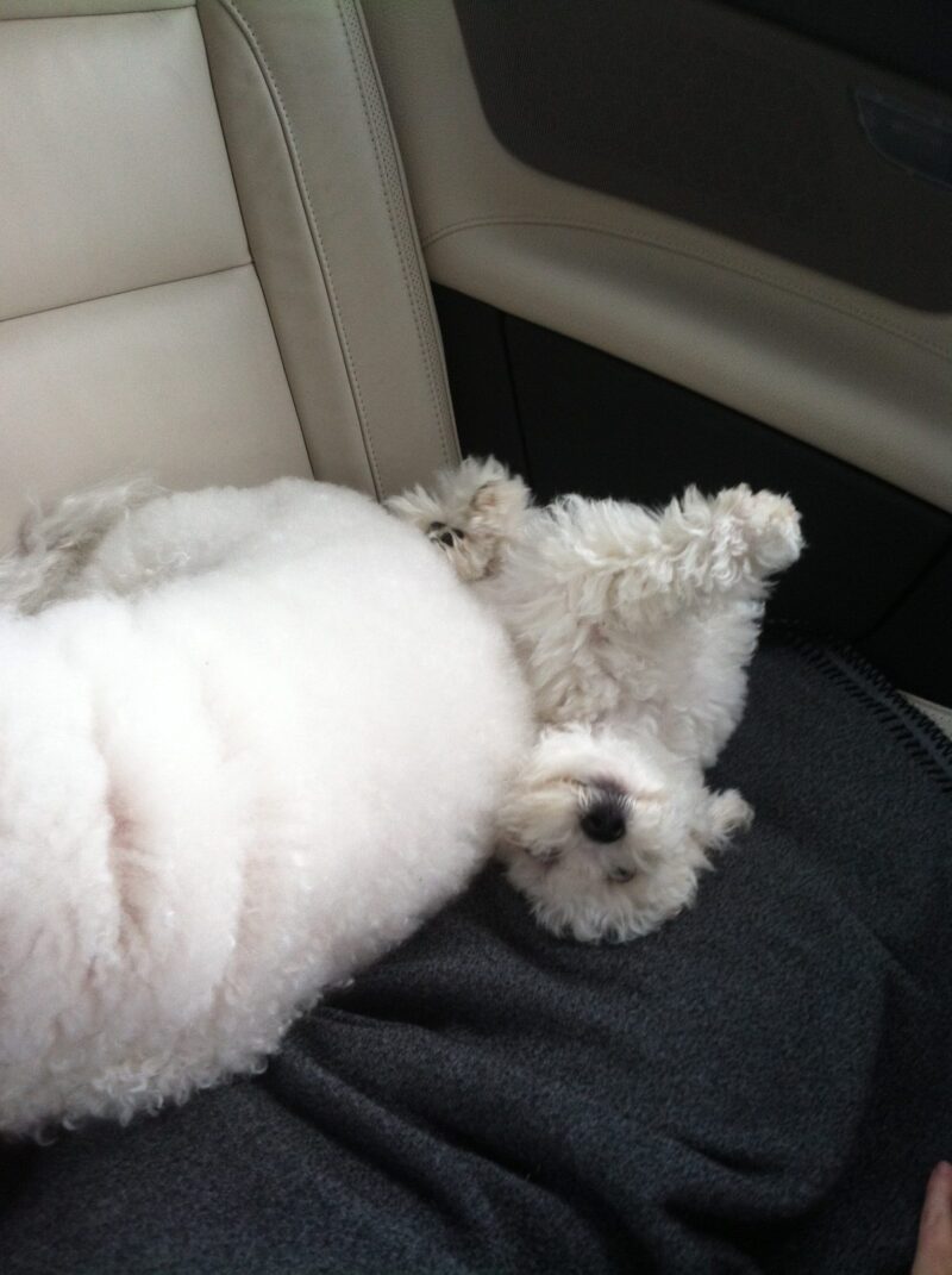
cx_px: 476
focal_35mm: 35
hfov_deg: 40.6
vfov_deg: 52.7
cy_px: 638
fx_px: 1287
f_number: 2.8
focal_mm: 3.85
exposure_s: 1/120
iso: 100
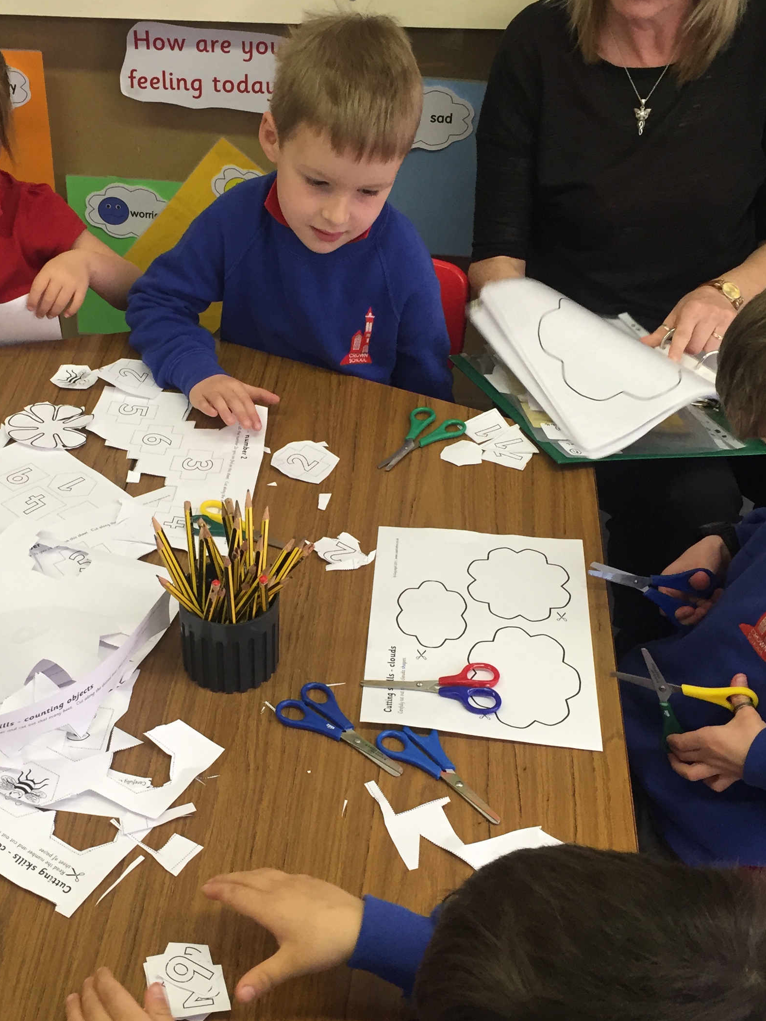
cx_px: 258
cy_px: 533
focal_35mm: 45
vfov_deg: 42.1
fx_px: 1327
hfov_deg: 31.9
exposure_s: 1/33
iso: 64
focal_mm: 4.15
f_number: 2.2
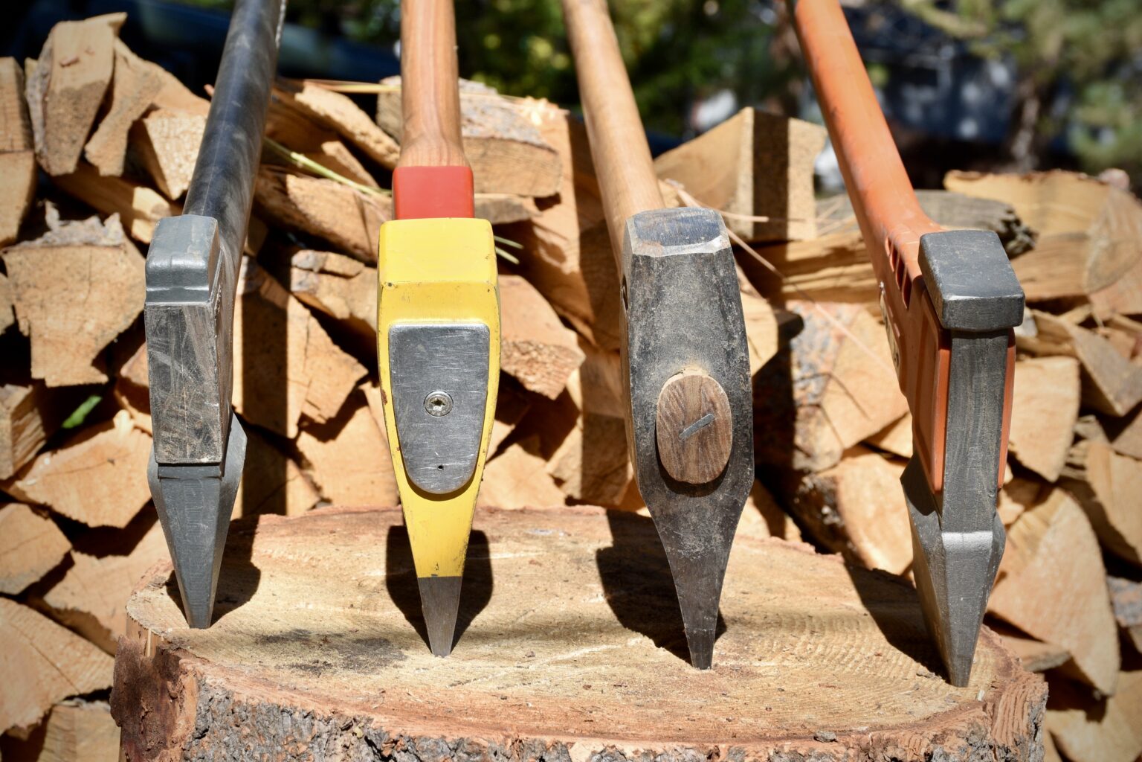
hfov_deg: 28.1
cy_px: 381
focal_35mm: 72
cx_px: 571
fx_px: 2284
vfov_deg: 18.9
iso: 200
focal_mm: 48
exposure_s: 1/640
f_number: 9
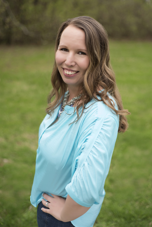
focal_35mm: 50
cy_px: 114
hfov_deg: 27.0
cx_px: 76
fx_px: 316
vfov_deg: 39.6
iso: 50
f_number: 2
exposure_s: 1/400
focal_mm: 50
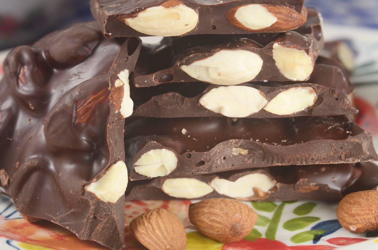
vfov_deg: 8.7
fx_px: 1650
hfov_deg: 13.1
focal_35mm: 158
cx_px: 189
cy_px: 125
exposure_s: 1/30
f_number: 8
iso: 100
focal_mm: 105
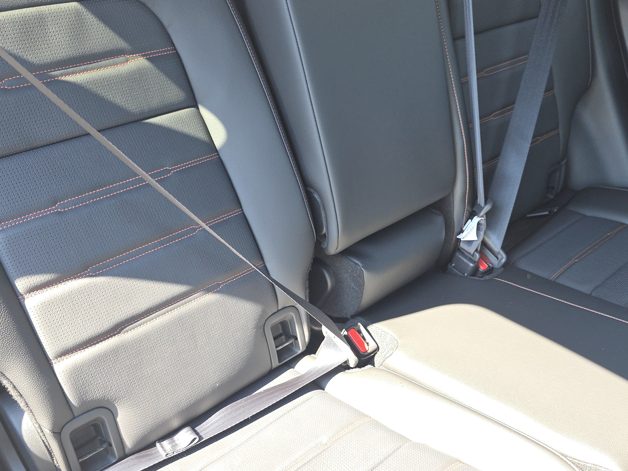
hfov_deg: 55.1
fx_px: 599
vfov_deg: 42.7
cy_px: 286
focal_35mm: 33
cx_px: 359
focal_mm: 6.3
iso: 100
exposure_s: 1/180
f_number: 1.7
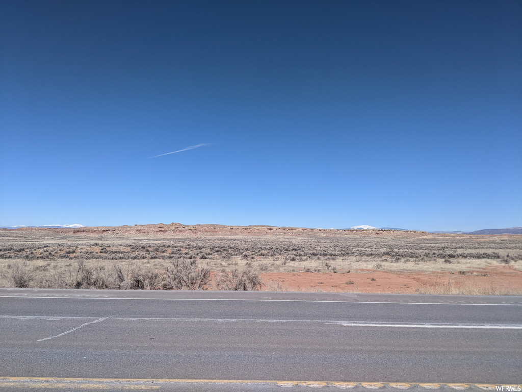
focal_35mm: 27
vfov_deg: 51.4
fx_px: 407
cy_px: 196
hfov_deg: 65.3
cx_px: 261
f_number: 1.8
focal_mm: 4.44
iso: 53
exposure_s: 1/4673
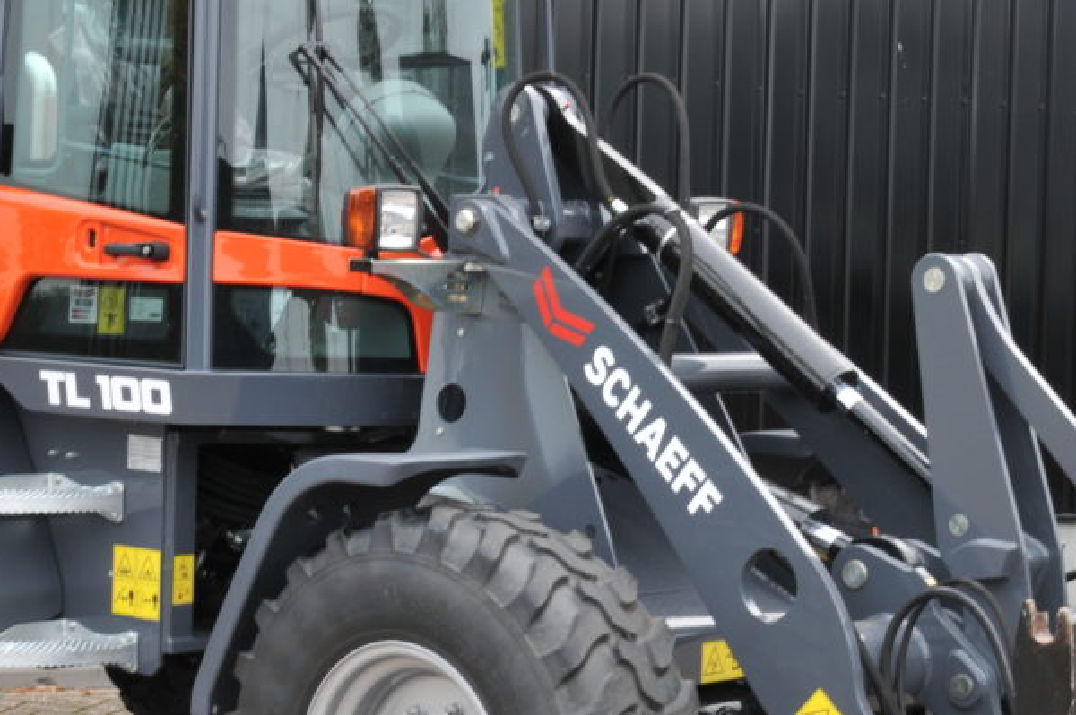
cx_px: 346
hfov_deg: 21.2
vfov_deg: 14.2
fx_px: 2867
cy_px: 366
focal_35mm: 96
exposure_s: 1/15
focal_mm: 32
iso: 200
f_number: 13
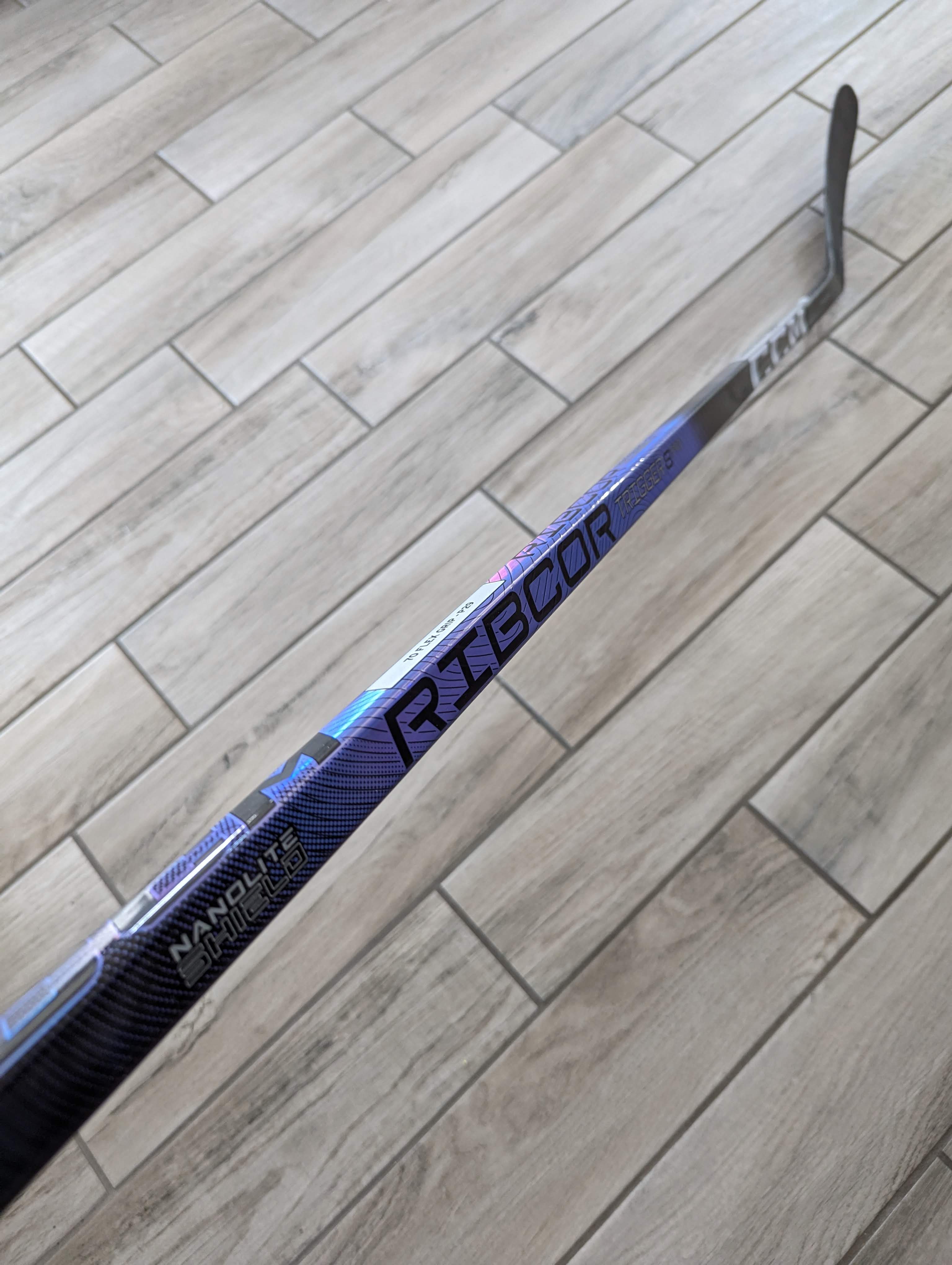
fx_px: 878
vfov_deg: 71.5
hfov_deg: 56.9
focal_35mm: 24
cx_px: 476
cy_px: 632
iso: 295
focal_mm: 6.81
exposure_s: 1/34.5
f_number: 1.85
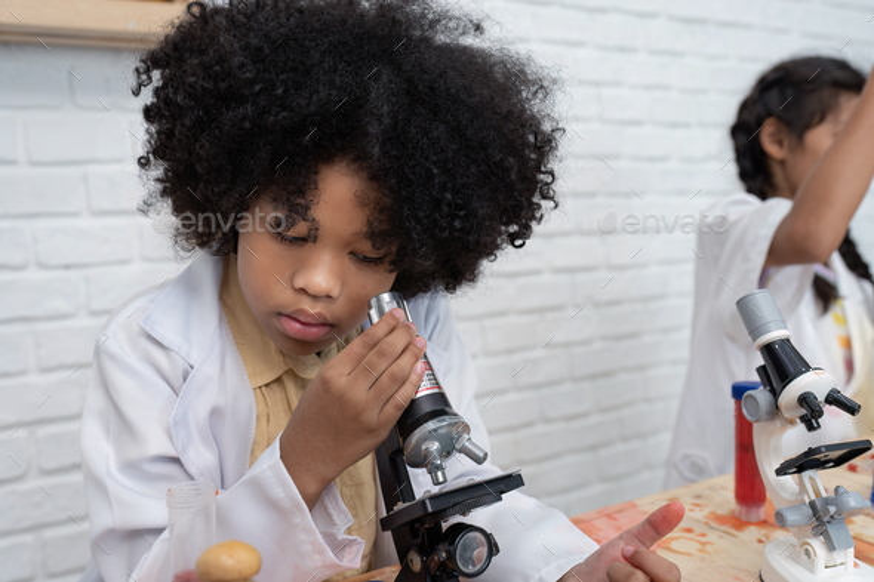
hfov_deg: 54.4
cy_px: 291
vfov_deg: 37.8
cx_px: 437
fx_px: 849
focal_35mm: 35
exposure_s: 1/50
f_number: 4
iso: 320
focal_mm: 35
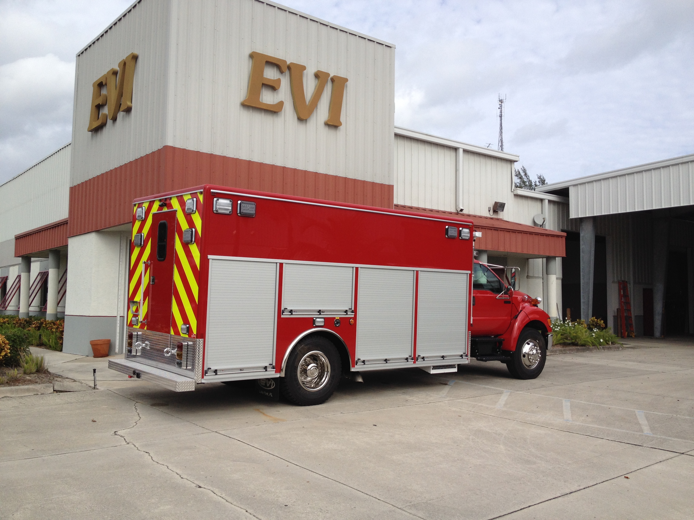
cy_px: 260
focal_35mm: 35
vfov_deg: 40.7
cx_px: 347
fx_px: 702
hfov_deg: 52.6
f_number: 2.4
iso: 50
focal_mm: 4.28
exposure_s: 1/1842
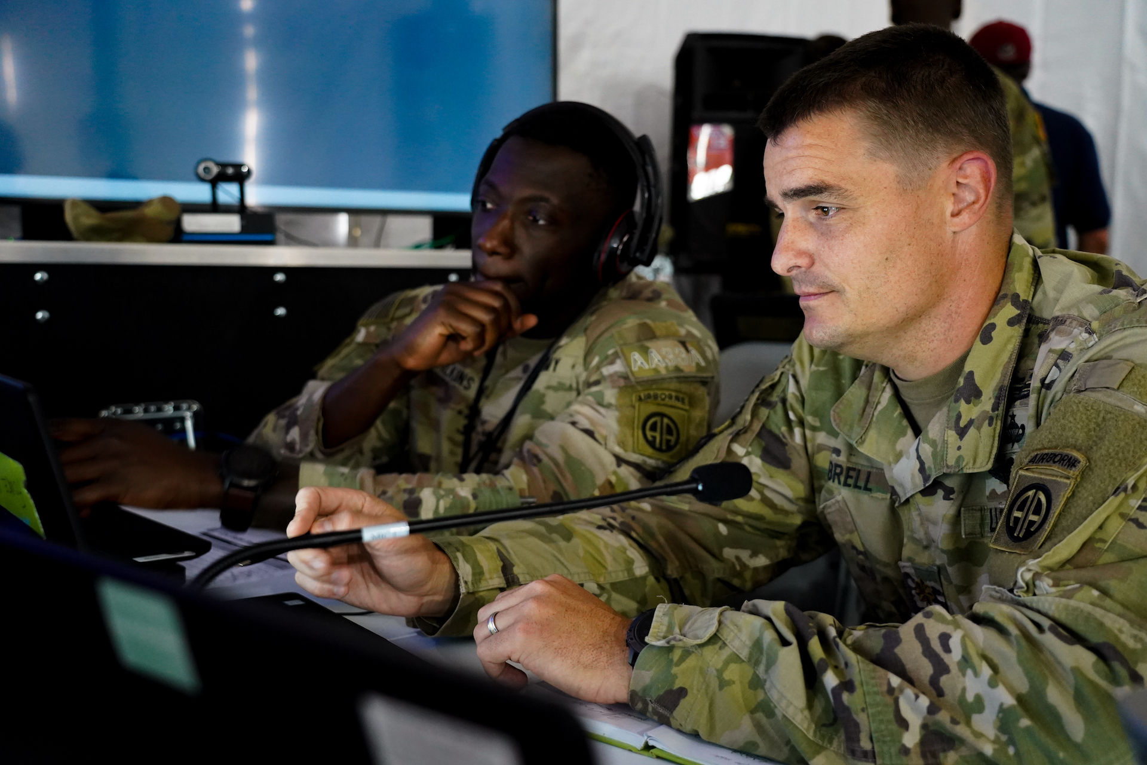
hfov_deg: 50.7
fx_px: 1211
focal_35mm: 38
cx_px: 574
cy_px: 382
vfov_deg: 35.1
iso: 5000
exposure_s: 1/50
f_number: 4
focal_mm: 38
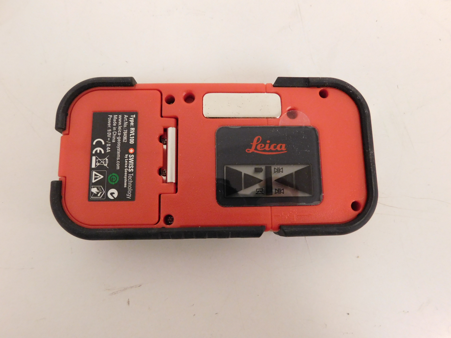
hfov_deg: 73.9
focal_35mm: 23
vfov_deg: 58.9
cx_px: 226
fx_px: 300
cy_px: 169
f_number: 3
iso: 400
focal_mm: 4
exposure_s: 1/30
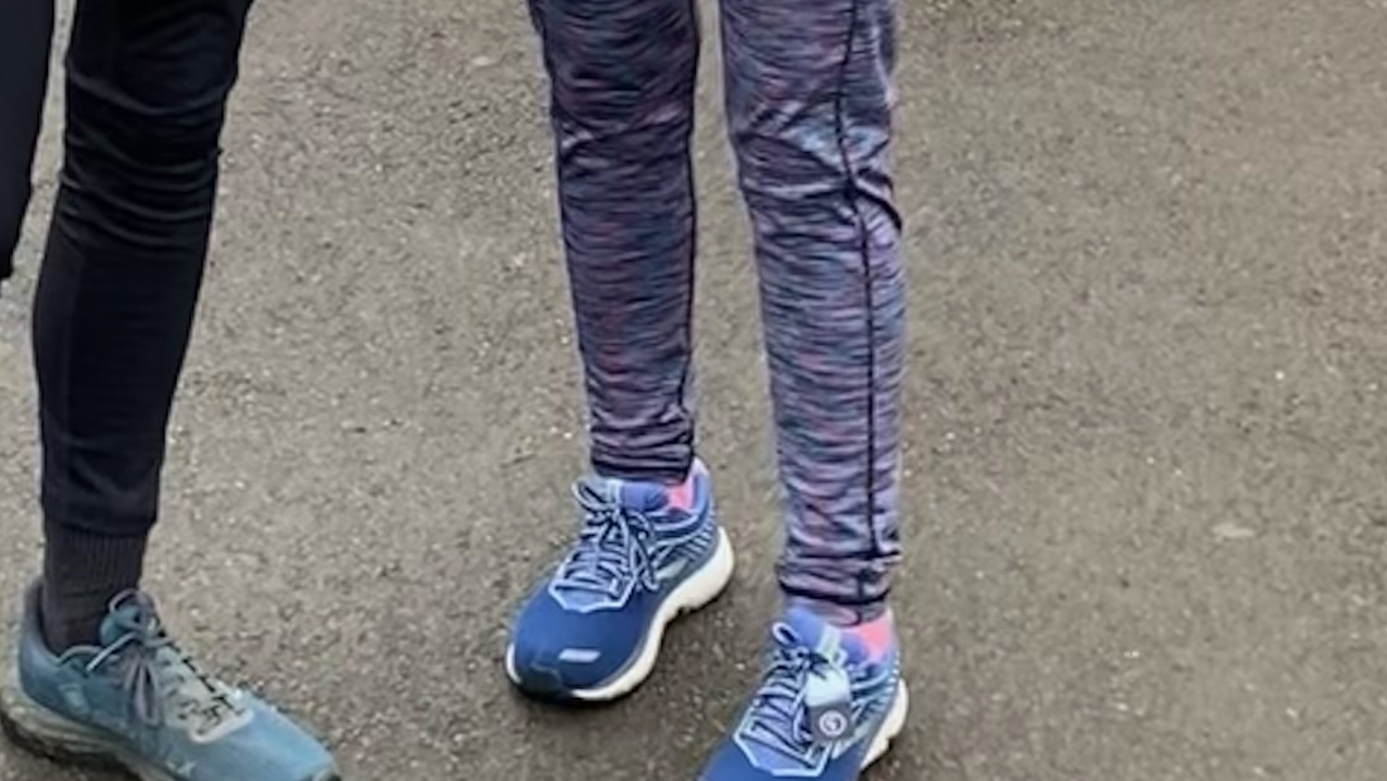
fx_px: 3825
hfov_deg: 20.5
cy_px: -475
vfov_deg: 11.1
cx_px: 517
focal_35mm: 104
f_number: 1.8
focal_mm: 4.25
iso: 100
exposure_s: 1/121
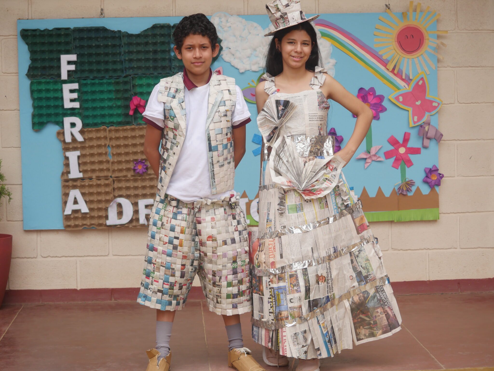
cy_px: 186
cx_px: 247
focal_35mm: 90
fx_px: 1284
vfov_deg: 16.4
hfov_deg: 21.8
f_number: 5
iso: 200
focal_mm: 45
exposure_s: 1/400
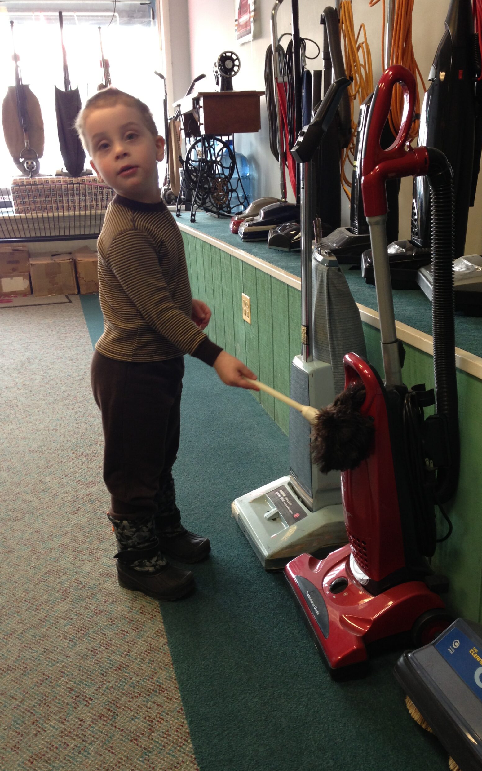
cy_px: 393
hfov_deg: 35.3
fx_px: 756
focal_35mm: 36
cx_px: 238
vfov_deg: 54.0
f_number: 2.4
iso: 64
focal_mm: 4.13
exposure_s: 1/20
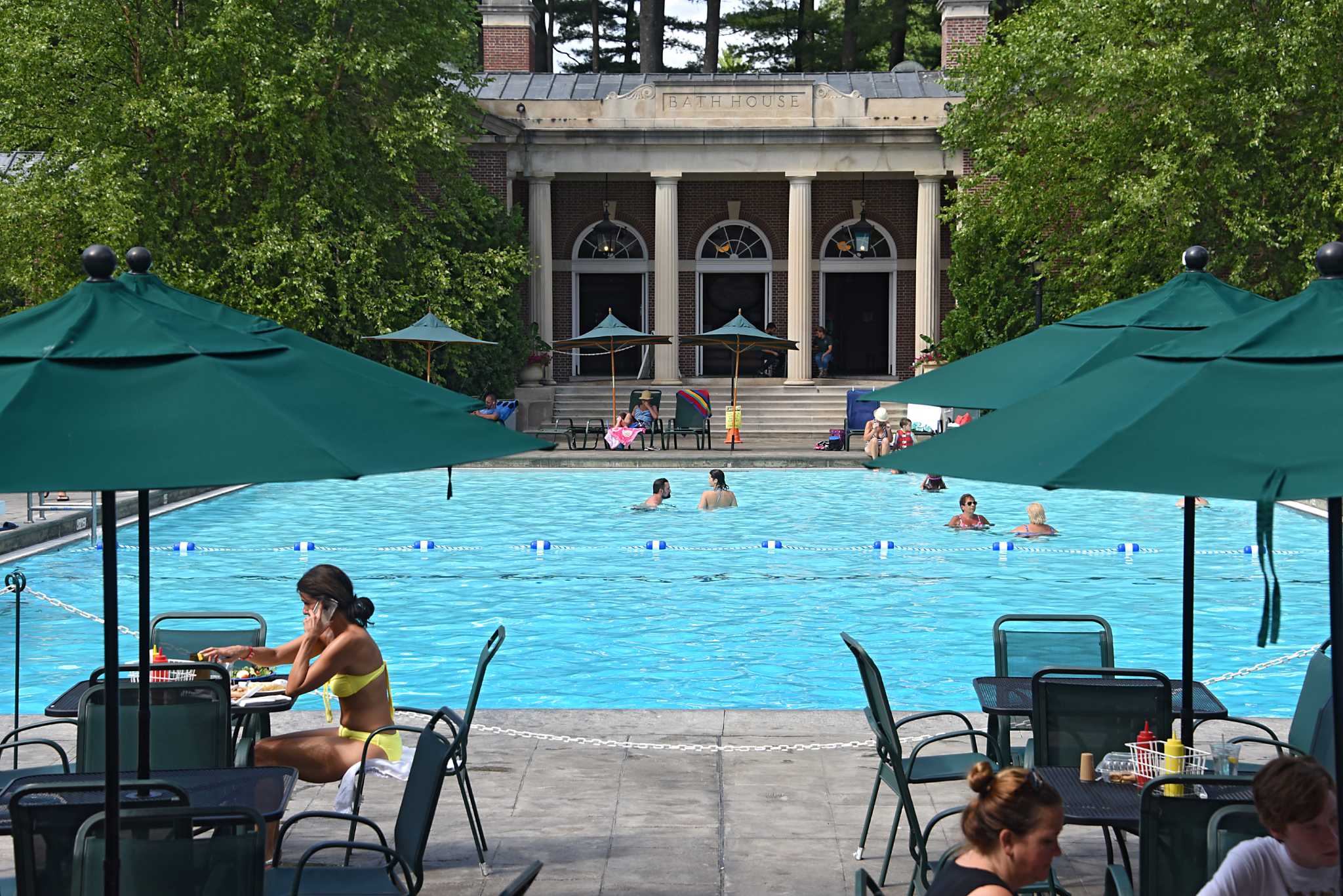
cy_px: 448
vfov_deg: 16.7
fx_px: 3060
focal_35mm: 82
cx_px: 672
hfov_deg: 24.8
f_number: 7.1
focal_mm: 82
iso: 400
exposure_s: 1/500
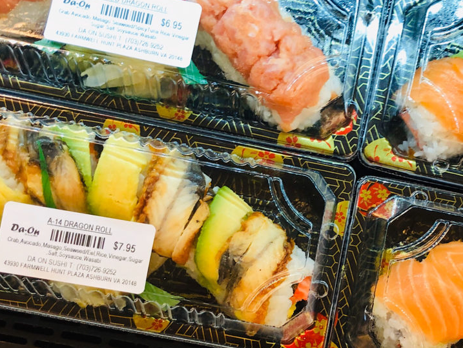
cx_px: 323
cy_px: 184
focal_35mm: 40
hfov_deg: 45.8
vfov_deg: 36.0
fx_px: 535
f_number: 1.8
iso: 32
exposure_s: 1/24
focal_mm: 3.99
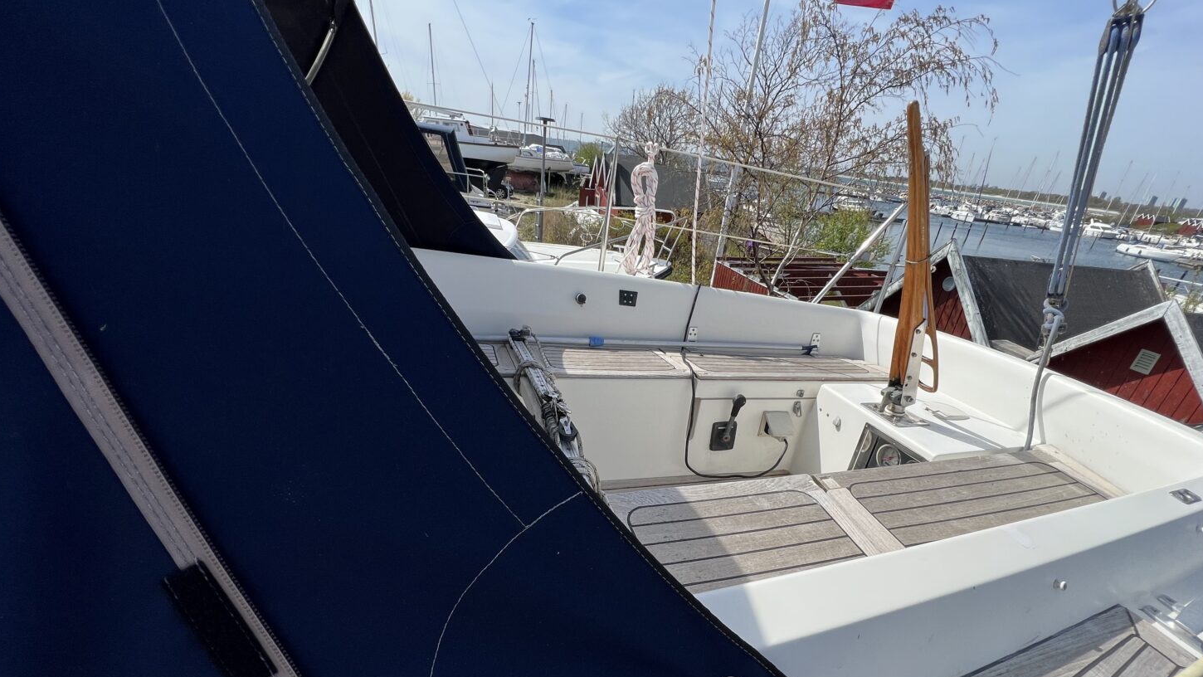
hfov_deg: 102.9
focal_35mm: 15
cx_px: 626
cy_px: 424
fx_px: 479
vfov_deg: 69.4
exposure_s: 1/1845
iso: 32
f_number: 1.8
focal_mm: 1.57
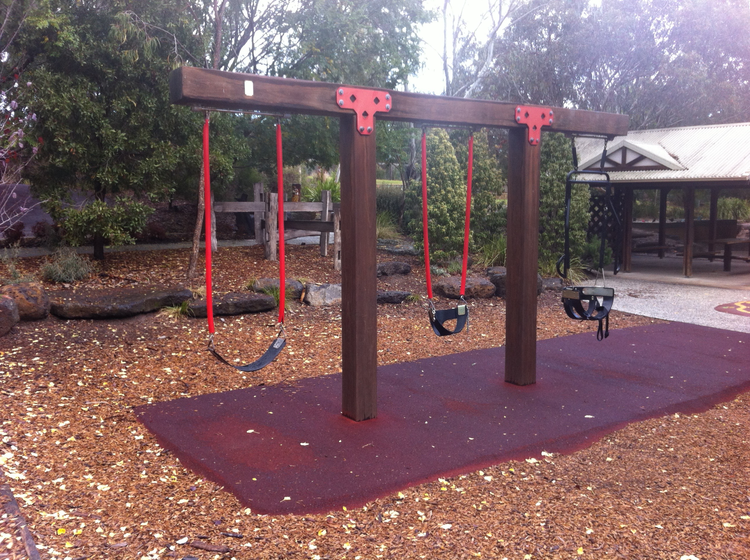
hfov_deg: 52.7
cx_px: 375
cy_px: 280
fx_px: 757
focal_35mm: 35
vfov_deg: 40.6
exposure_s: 1/120
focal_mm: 3.85
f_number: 2.8
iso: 80
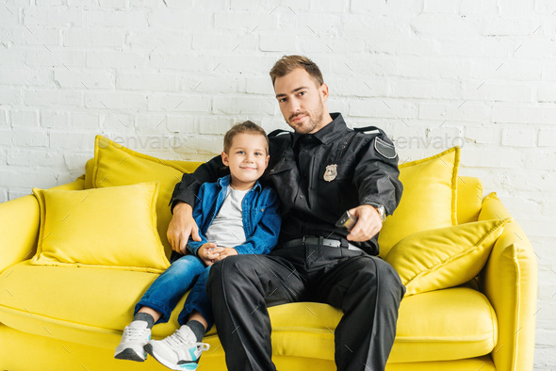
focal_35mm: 50
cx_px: 278
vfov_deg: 27.0
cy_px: 186
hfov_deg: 39.6
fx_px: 773
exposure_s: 1/160
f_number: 3.5
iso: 400
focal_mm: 50
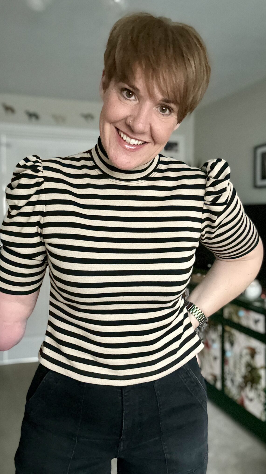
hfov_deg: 35.6
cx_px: 127
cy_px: 235
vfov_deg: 59.5
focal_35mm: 33
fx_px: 414
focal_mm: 2.69
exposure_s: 1/17
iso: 640
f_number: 1.9
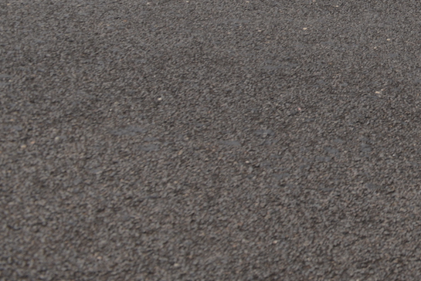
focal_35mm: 88
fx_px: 1030
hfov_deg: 19.0
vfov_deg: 14.1
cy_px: -191
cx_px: 703
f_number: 8
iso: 100
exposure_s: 1/200
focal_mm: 24
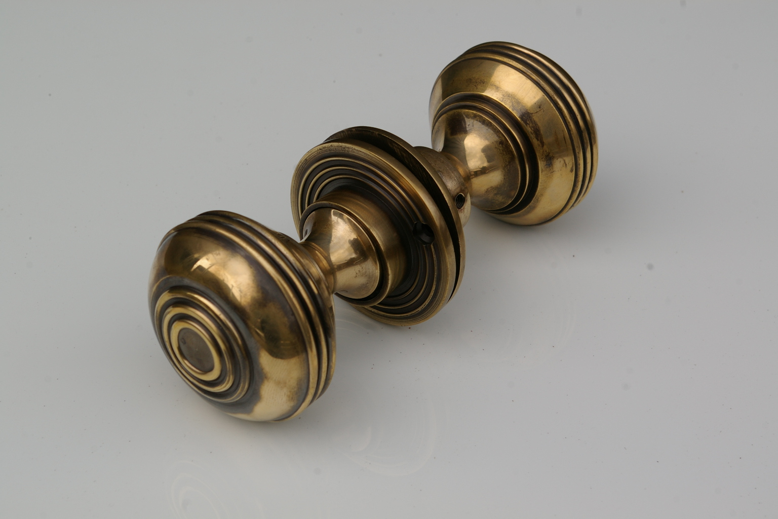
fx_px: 1783
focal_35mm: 82
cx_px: 389
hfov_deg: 24.6
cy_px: 260
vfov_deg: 16.6
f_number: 11
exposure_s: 1/45
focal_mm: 55
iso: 200
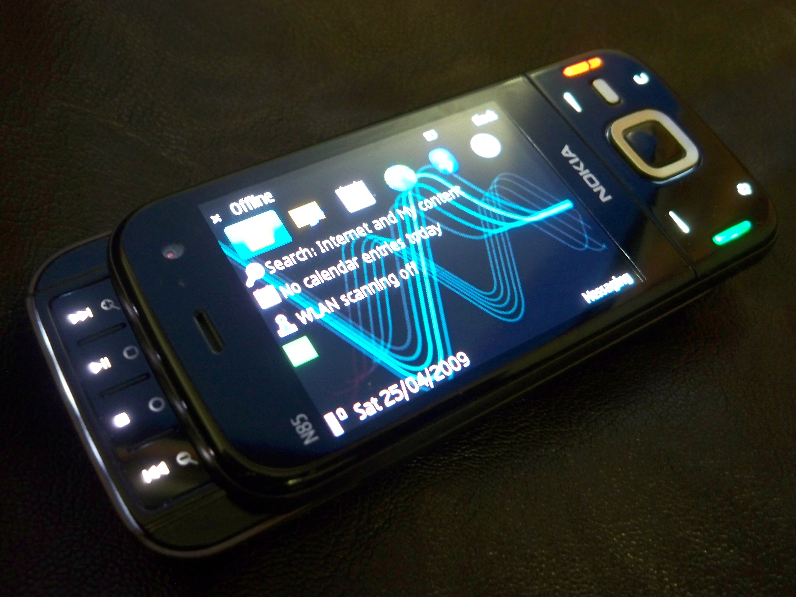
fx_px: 851
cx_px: 398
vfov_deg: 38.7
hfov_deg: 50.1
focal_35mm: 37
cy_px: 298
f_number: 3.1
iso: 400
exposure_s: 1/2
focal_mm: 7.9
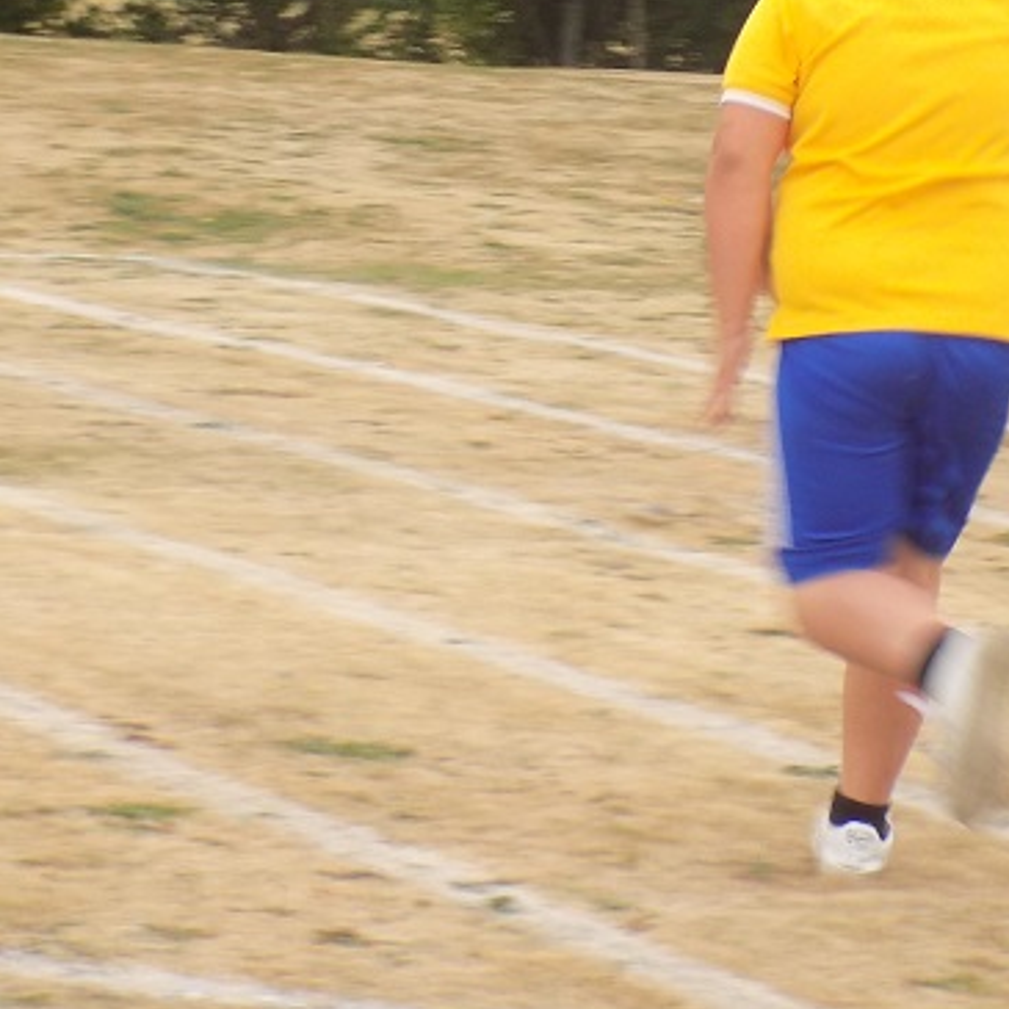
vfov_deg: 9.2
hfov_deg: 9.3
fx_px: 6233
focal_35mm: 189
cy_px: 64
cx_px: 451
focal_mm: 13.9
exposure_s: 1/50
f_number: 4.3
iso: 80
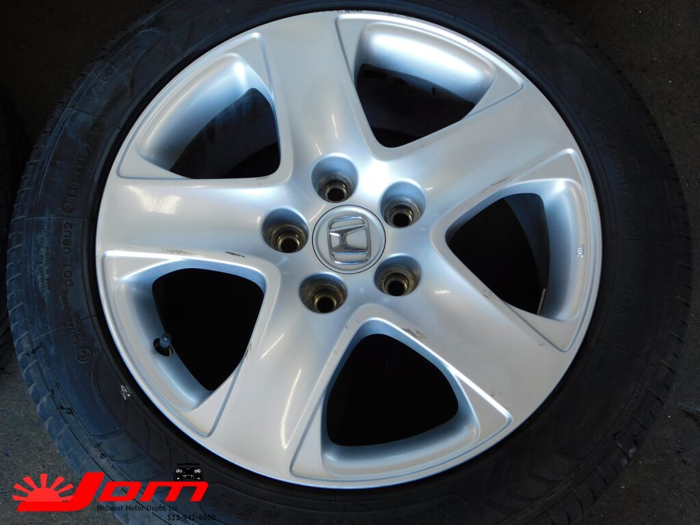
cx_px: 350
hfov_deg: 37.5
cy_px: 262
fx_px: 1031
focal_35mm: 51
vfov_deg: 28.6
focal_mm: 9
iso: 140
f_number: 3.8
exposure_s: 1/30
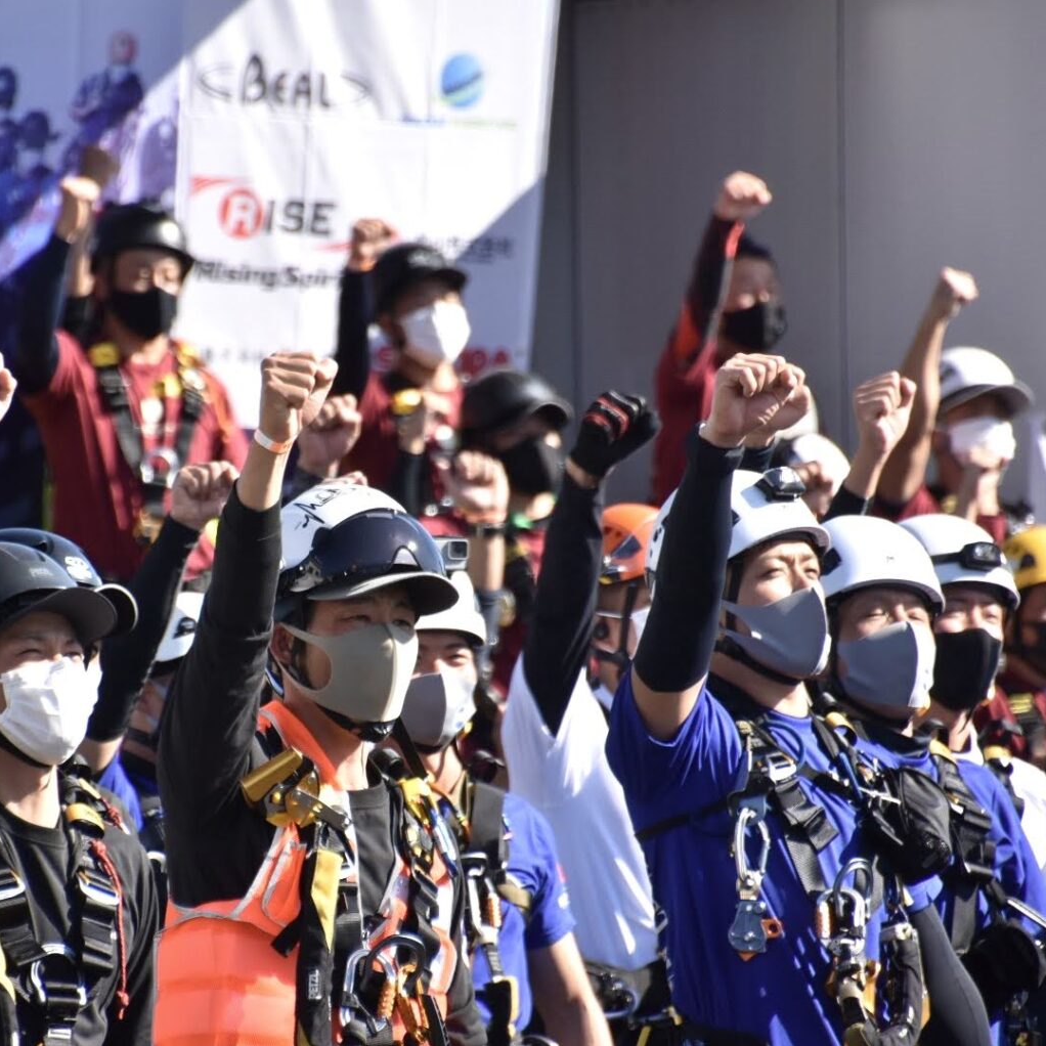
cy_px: 523
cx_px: 309
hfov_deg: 3.7
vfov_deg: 3.7
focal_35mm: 479
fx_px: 16376
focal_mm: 250
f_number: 8
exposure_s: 1/1000
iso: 450
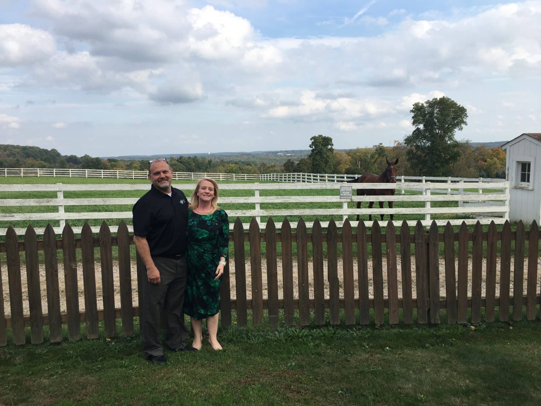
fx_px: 453
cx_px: 270
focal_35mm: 29
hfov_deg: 61.7
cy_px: 203
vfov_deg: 48.2
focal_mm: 4.15
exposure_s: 1/725
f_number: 2.2
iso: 25
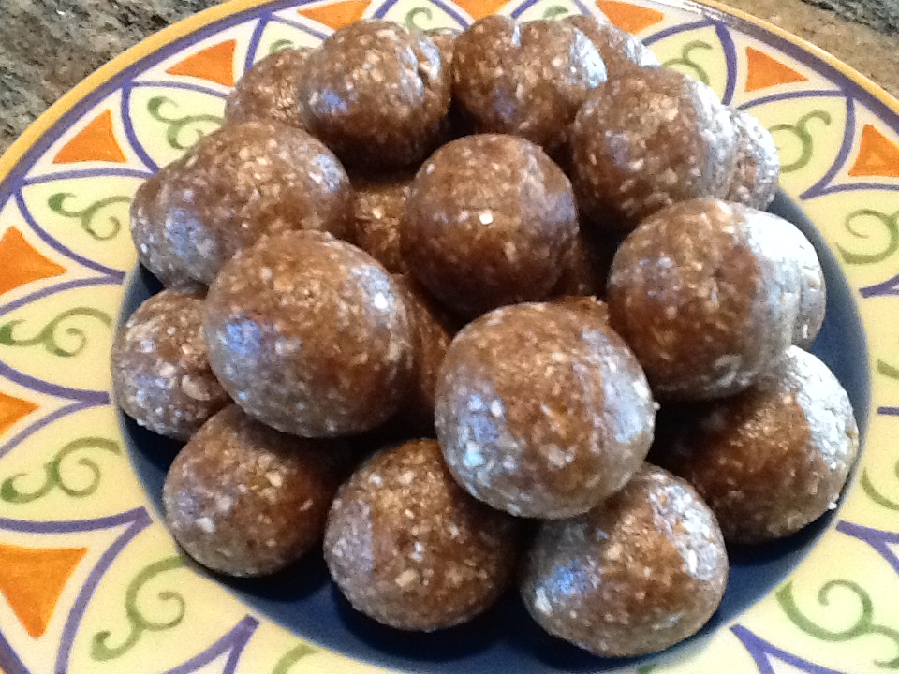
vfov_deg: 32.9
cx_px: 450
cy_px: 337
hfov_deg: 42.9
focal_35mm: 44
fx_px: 1143
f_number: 2.4
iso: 320
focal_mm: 2.03
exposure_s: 1/17
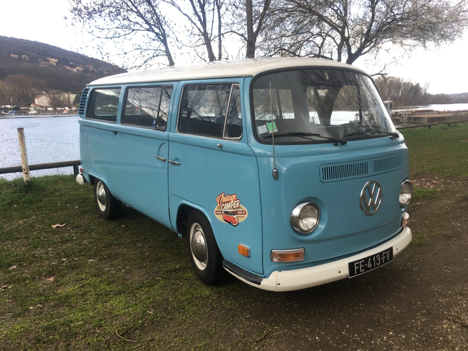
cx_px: 234
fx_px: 392
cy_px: 176
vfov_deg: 48.2
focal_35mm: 29
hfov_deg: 61.7
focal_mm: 4.15
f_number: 2.2
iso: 25
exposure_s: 1/101
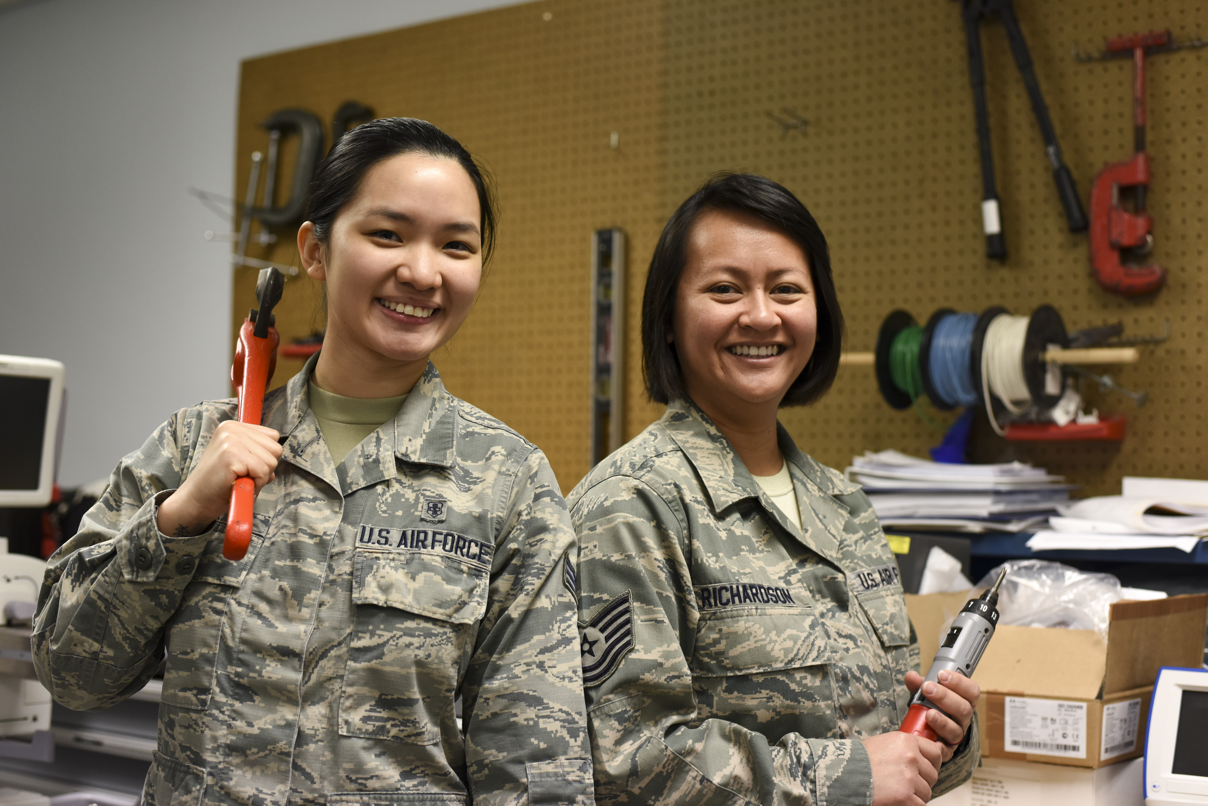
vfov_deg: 27.0
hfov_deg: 39.6
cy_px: 403
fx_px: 1678
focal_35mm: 50
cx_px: 604
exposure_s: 1/125
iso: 800
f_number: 3.5
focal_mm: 50
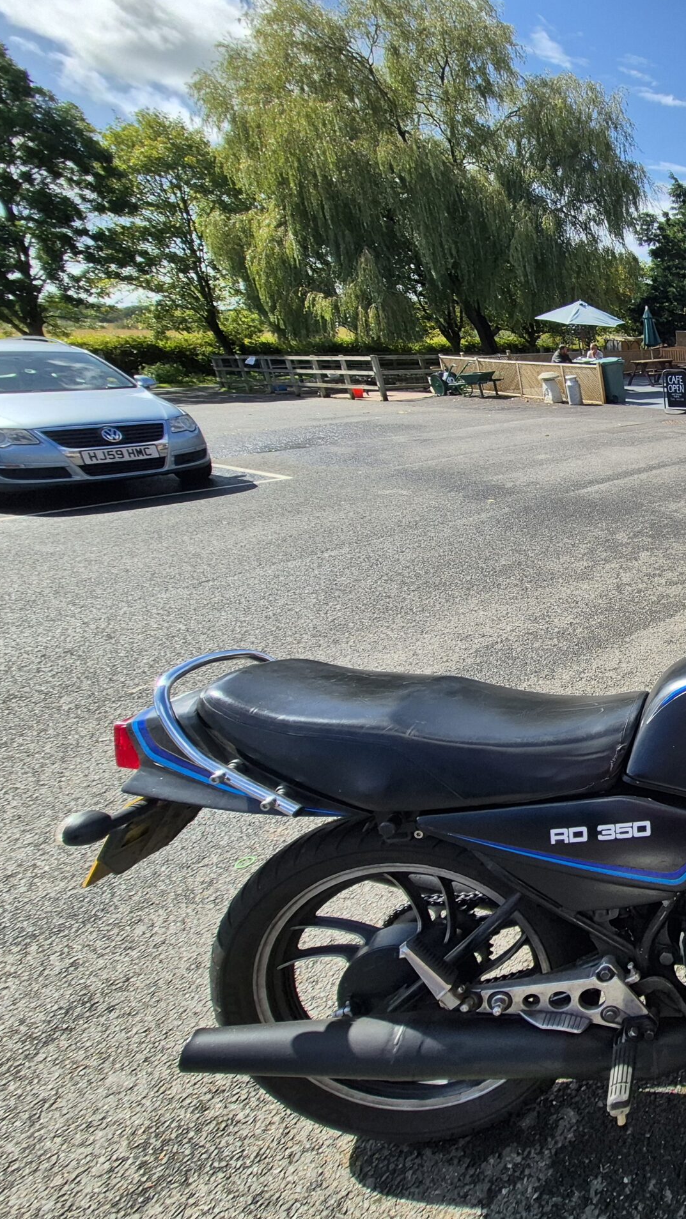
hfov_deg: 41.3
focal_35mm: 19
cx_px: 811
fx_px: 615
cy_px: 612
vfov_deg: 89.6
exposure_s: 1/1592
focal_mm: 1.74
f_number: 2.2
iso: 50
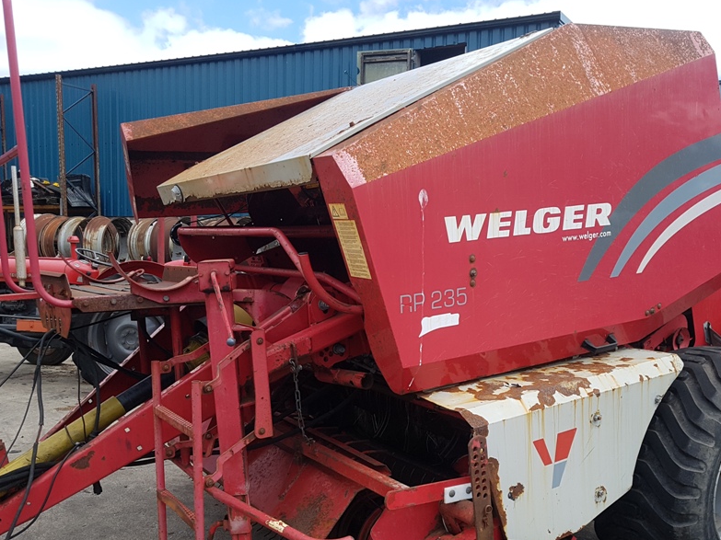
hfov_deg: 53.7
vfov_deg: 41.6
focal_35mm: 34
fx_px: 708
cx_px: 425
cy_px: 327
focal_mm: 4.2
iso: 50
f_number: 1.7
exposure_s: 1/1244
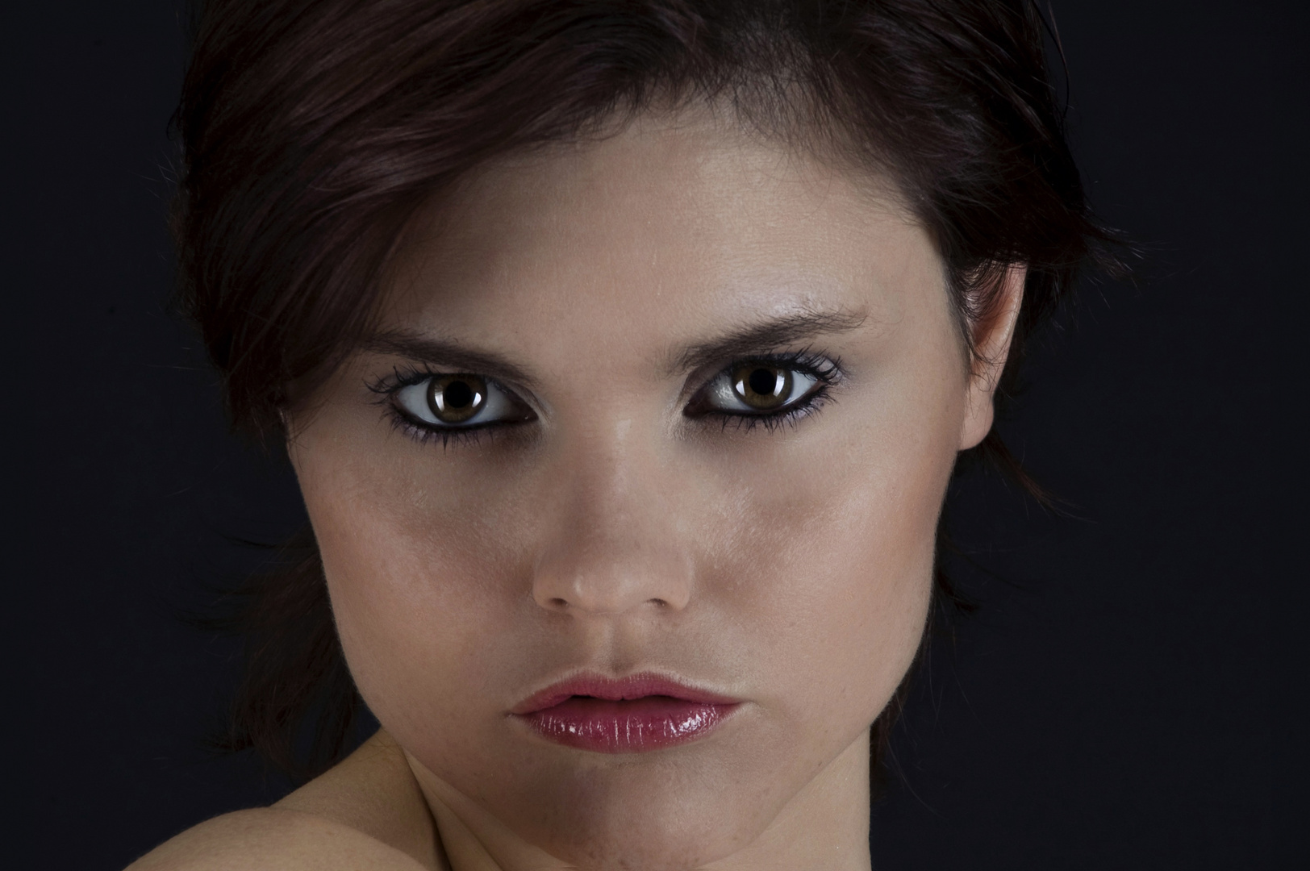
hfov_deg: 5.1
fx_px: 14725
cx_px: 655
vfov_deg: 3.4
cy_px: 436
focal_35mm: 405
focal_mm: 270
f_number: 16
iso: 200
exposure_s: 1/125
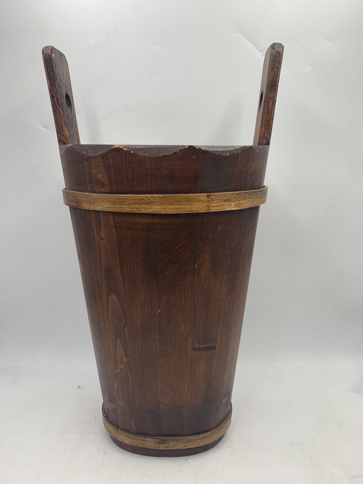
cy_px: 242
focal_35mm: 26
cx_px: 182
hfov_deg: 53.1
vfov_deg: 67.3
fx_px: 364
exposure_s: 1/153
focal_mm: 4.25
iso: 25
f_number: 1.8
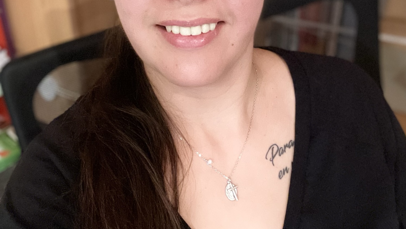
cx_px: 209
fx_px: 485
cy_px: 7
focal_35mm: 45
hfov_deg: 45.5
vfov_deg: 25.4
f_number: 2.2
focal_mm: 2.71
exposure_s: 1/17
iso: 640
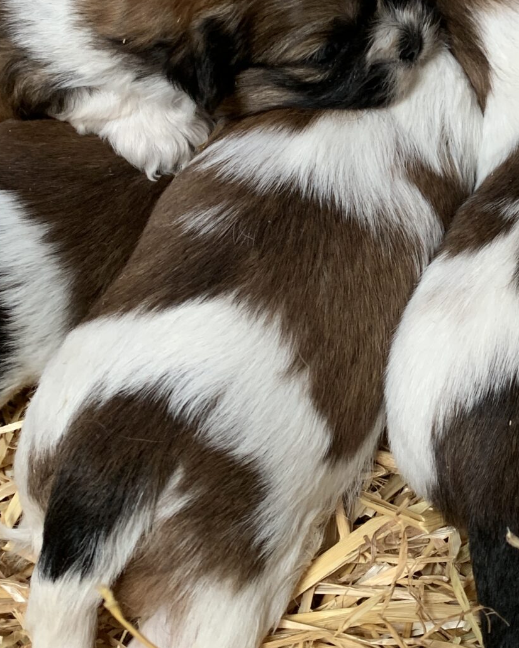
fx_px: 1209
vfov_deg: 29.3
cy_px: 123
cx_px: 494
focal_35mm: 63
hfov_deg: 23.4
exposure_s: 1/60
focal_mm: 4.25
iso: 100
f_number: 1.8
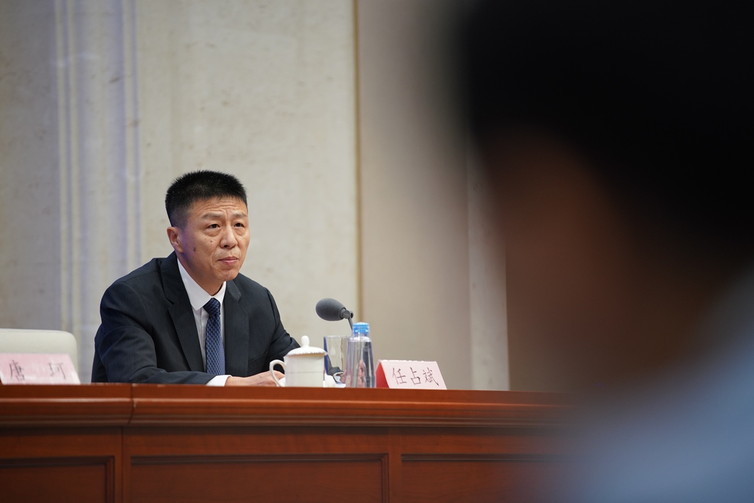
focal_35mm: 200
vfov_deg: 6.9
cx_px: 377
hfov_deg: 10.3
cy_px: 252
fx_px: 4189
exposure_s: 1/160
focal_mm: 200
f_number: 2.8
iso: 800
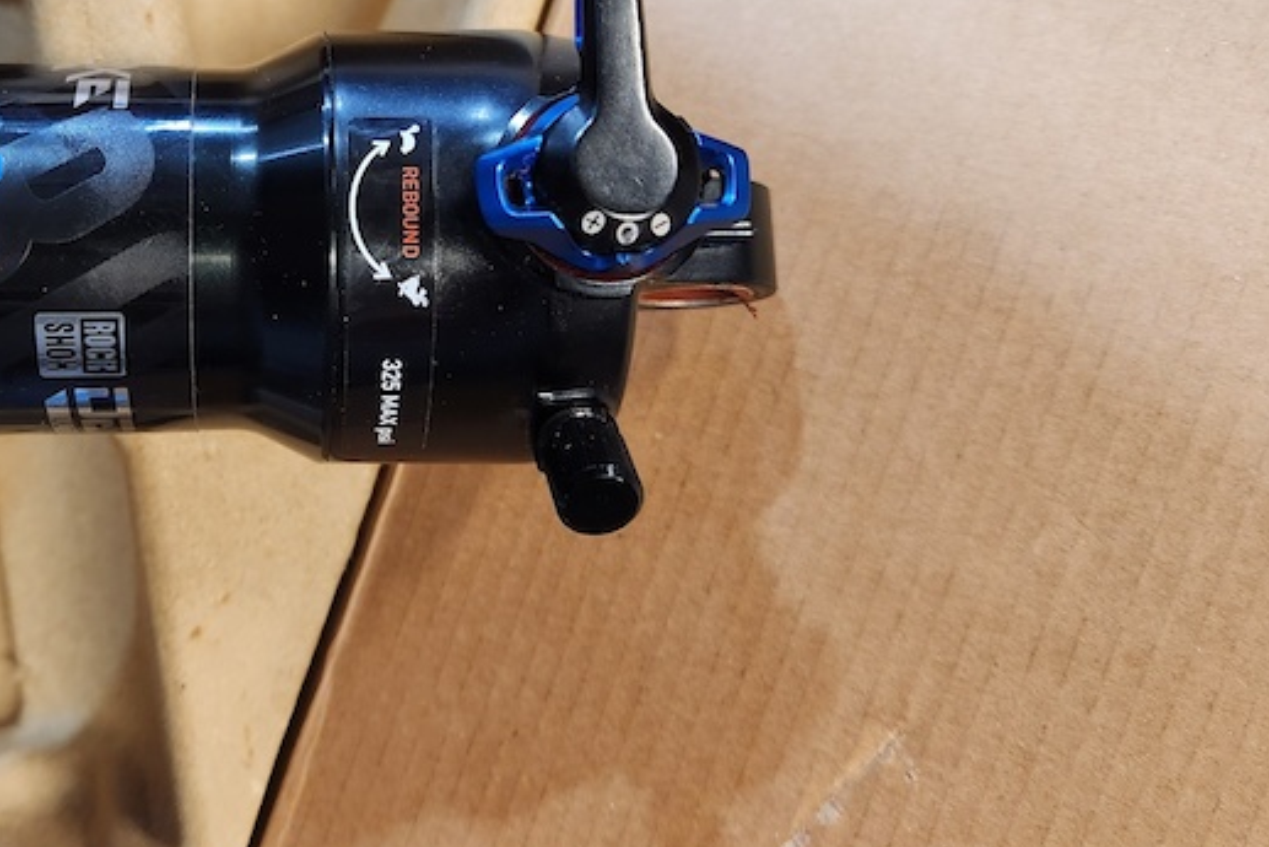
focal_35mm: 37
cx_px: 341
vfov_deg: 35.4
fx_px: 1305
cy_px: 243
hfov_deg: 50.1
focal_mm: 5.4
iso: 500
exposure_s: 1/120
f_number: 1.8
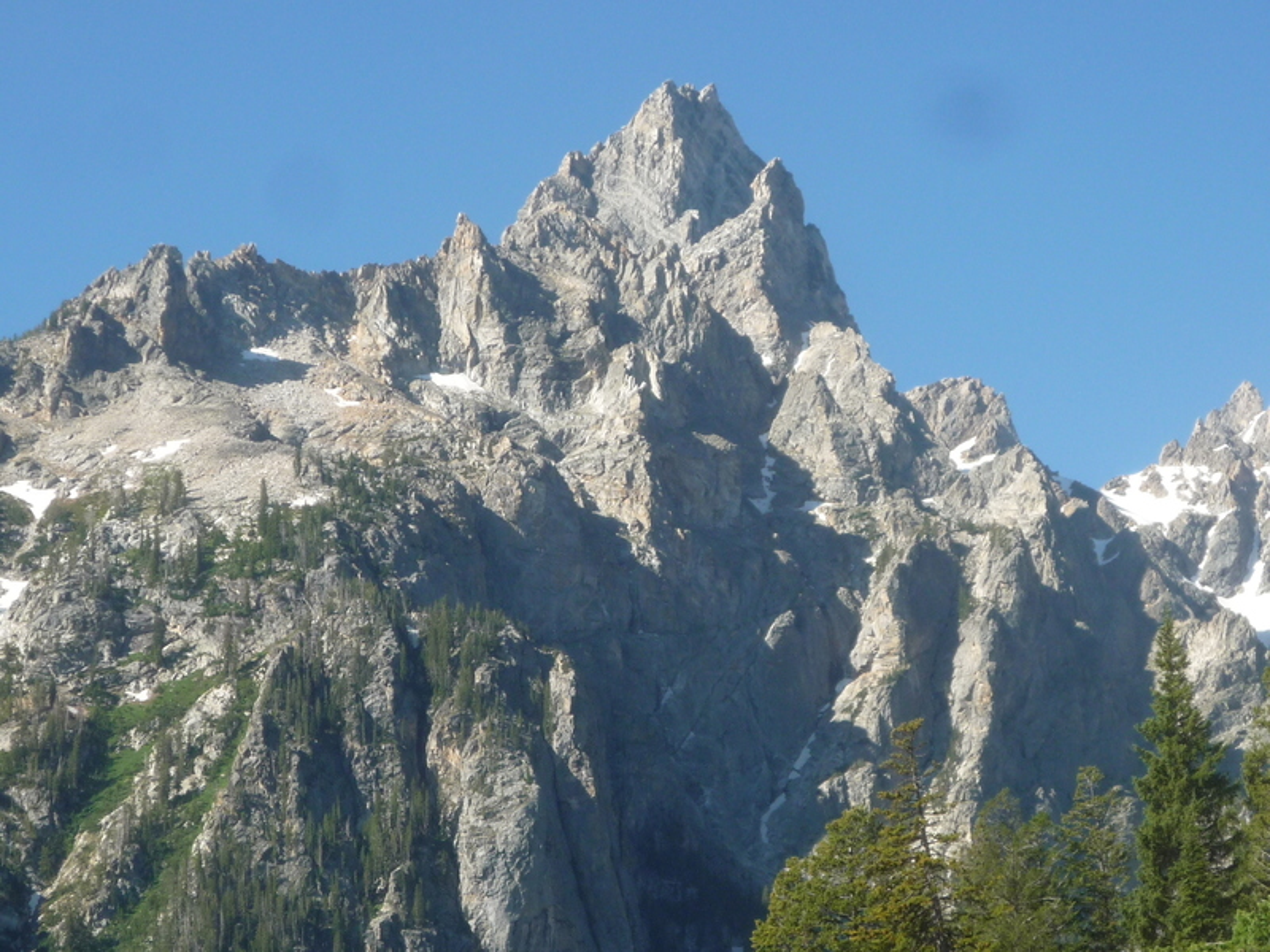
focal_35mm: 97
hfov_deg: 20.2
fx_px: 3559
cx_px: 635
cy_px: 476
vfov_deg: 15.2
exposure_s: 1/250
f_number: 5.4
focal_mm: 12.2
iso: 100
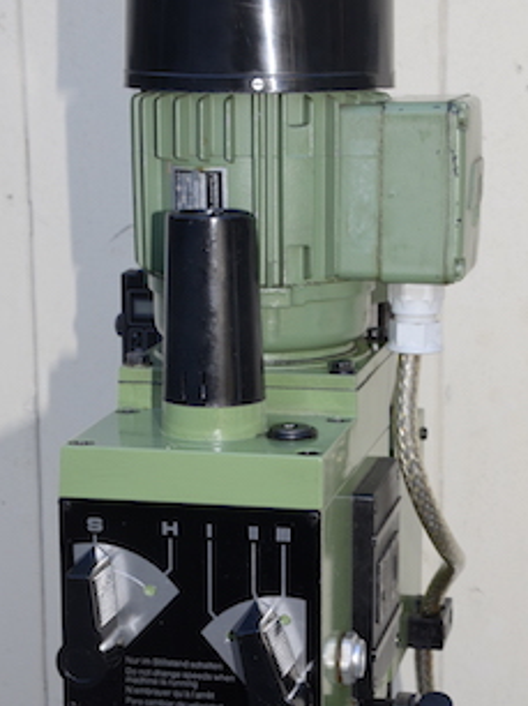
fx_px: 1955
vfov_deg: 20.4
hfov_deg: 15.4
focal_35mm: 96
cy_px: 425
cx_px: 288
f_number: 13
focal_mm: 50
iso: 640
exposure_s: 1/60
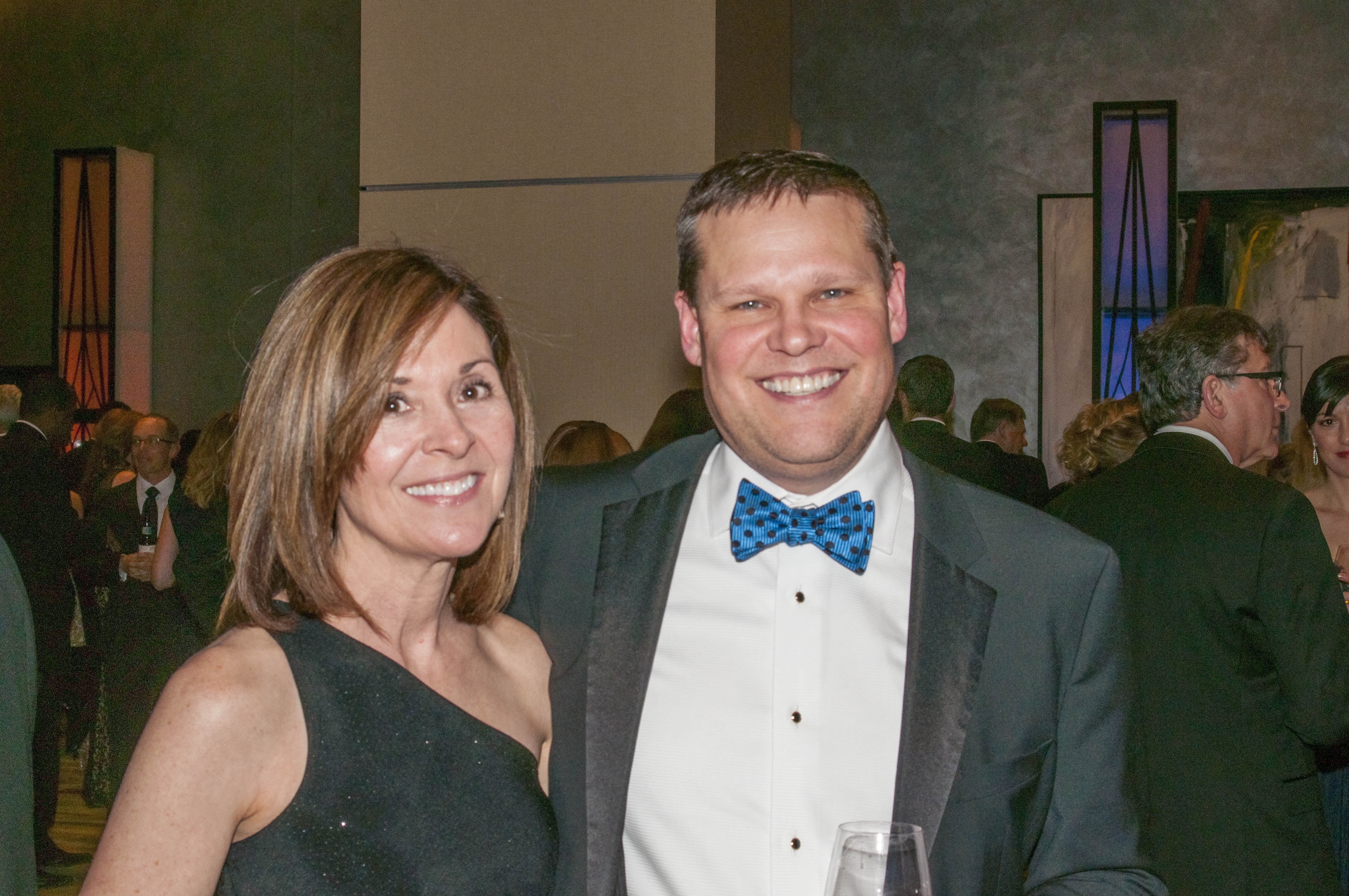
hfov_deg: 37.9
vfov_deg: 25.7
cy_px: 448
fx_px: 1965
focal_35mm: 52
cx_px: 674
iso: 200
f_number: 11
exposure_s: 1/80
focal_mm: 35
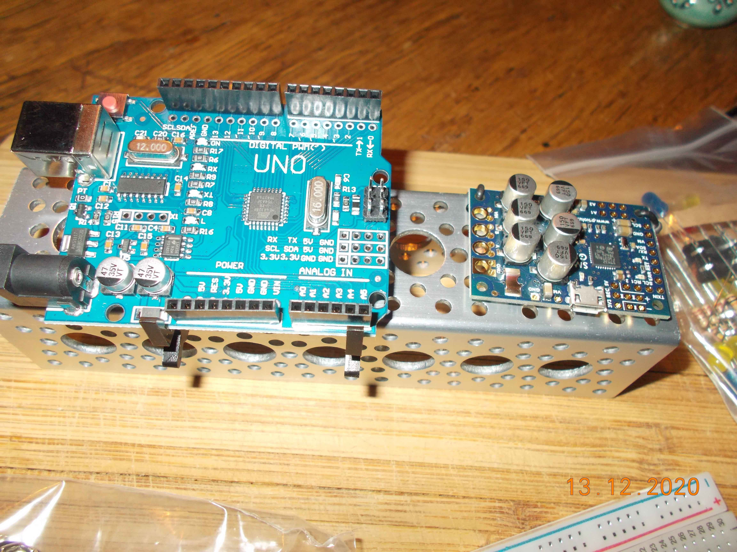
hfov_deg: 60.0
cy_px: 276
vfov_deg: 46.8
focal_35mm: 30
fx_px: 639
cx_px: 368
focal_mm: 5.3
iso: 200
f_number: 3.4
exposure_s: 1/25
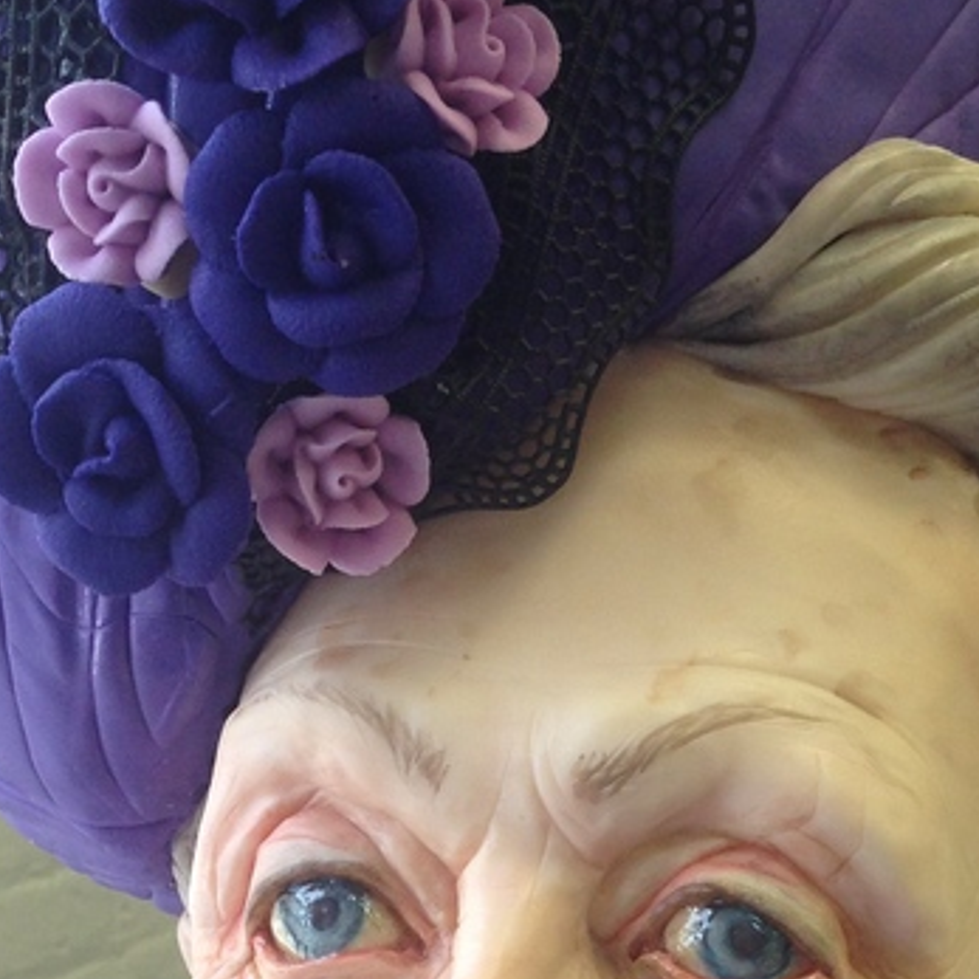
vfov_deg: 19.2
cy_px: 1258
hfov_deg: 20.6
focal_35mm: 84
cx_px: 612
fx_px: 2688
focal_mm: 4.12
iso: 64
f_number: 2.4
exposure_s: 1/60
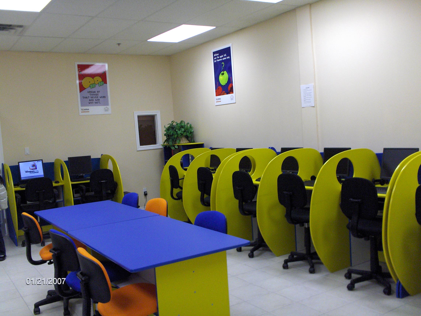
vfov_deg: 38.7
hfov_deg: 50.1
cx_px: 210
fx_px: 450
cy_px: 158
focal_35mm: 37
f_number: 2.8
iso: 146
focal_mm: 6.11
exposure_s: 1/131
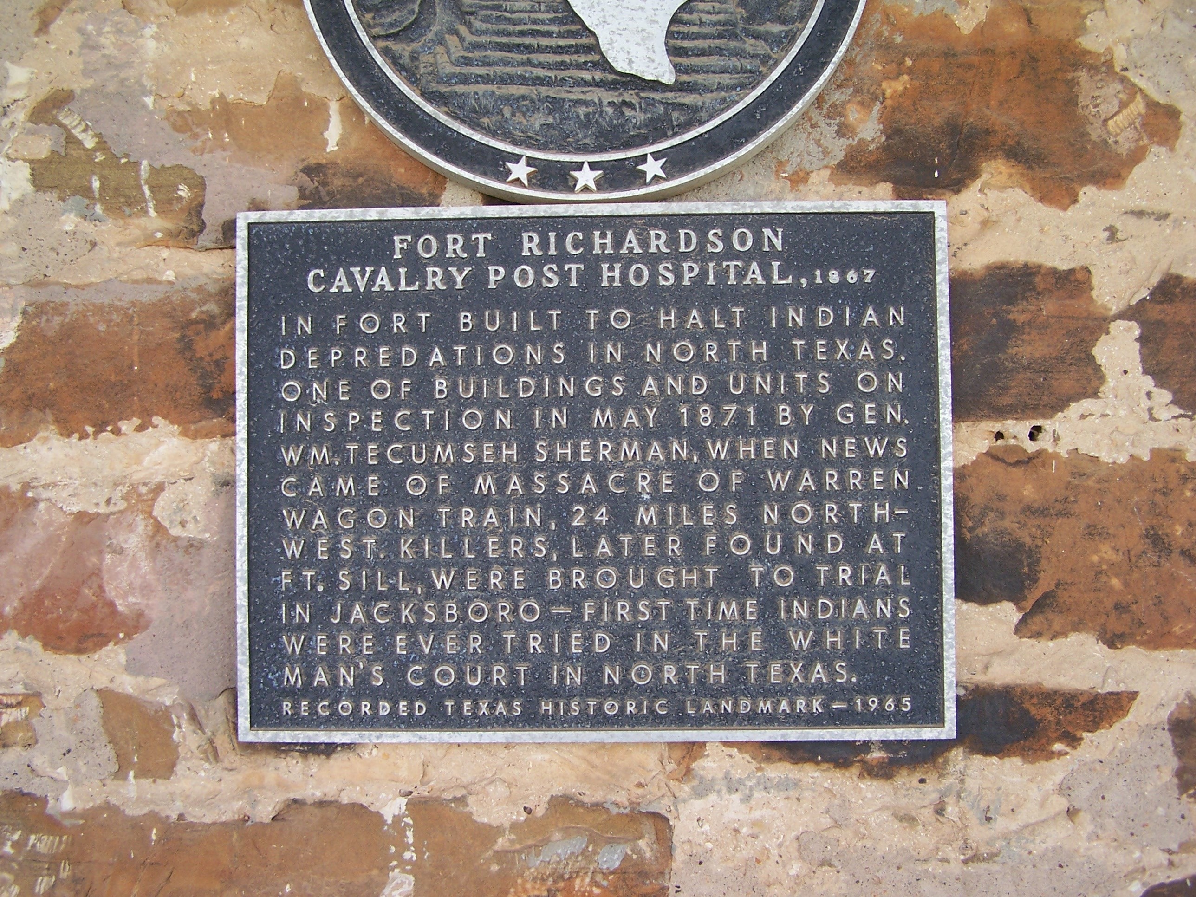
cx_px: 598
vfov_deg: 37.7
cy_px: 448
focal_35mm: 38
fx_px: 1313
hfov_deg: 49.0
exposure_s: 1/180
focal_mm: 6.3
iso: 80
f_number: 2.8
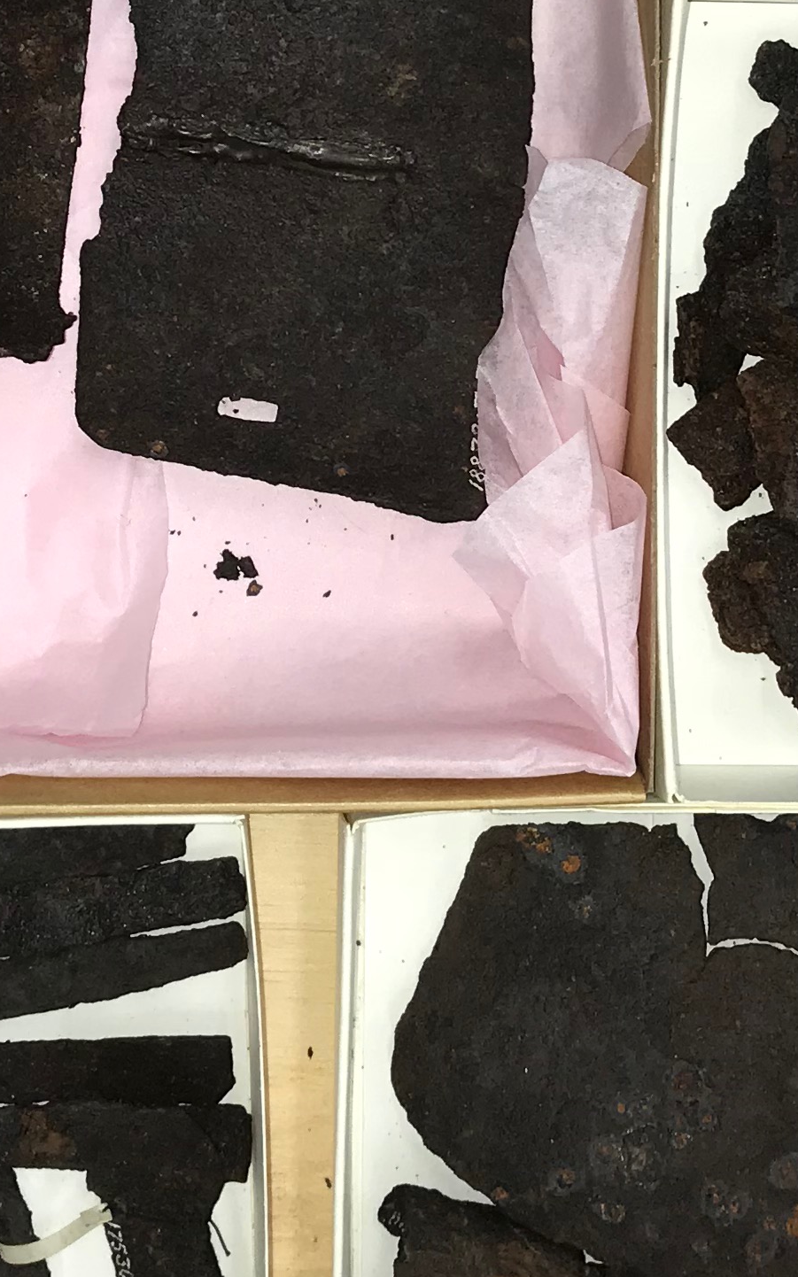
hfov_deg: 15.7
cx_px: 364
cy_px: 265
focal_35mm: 83
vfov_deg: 24.6
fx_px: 2889
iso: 20
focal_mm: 3.99
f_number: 1.8
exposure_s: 1/75
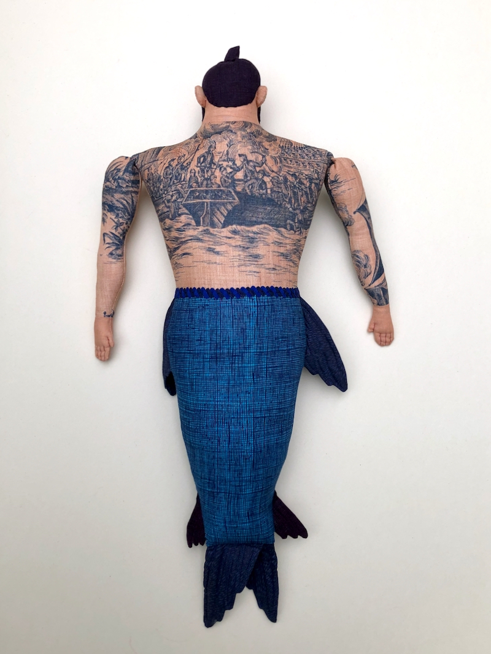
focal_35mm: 28
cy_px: 327
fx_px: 530
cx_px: 246
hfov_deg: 49.7
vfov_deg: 63.4
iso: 20
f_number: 1.8
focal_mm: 3.99
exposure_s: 1/489
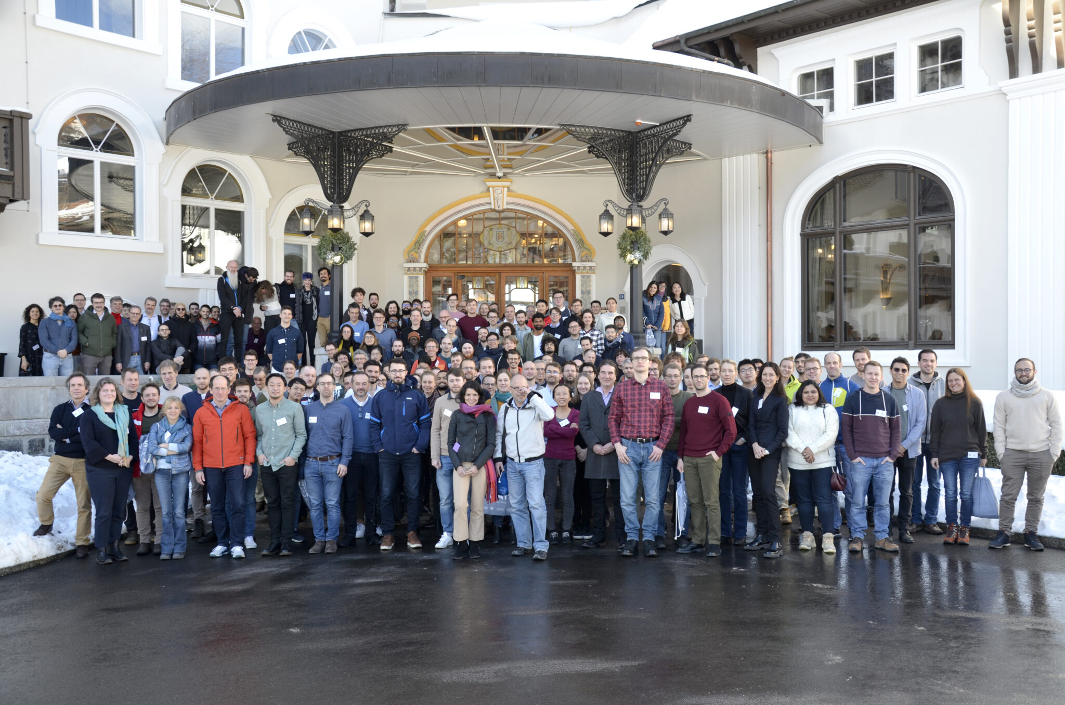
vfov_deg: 39.8
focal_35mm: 33
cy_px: 352
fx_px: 974
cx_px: 532
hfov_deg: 57.3
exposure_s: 1/125
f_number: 5.6
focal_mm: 22
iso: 220
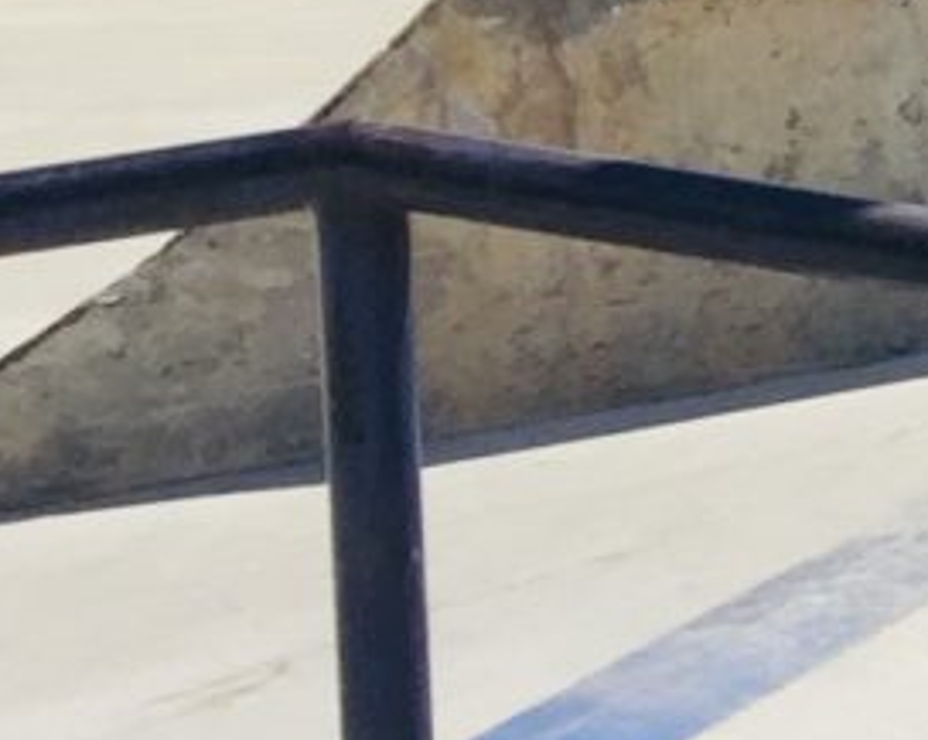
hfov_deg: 8.2
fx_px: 5487
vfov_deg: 7.6
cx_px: 2804
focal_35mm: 200
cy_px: -321
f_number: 2.2
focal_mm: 4.15
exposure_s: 1/2825
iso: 32
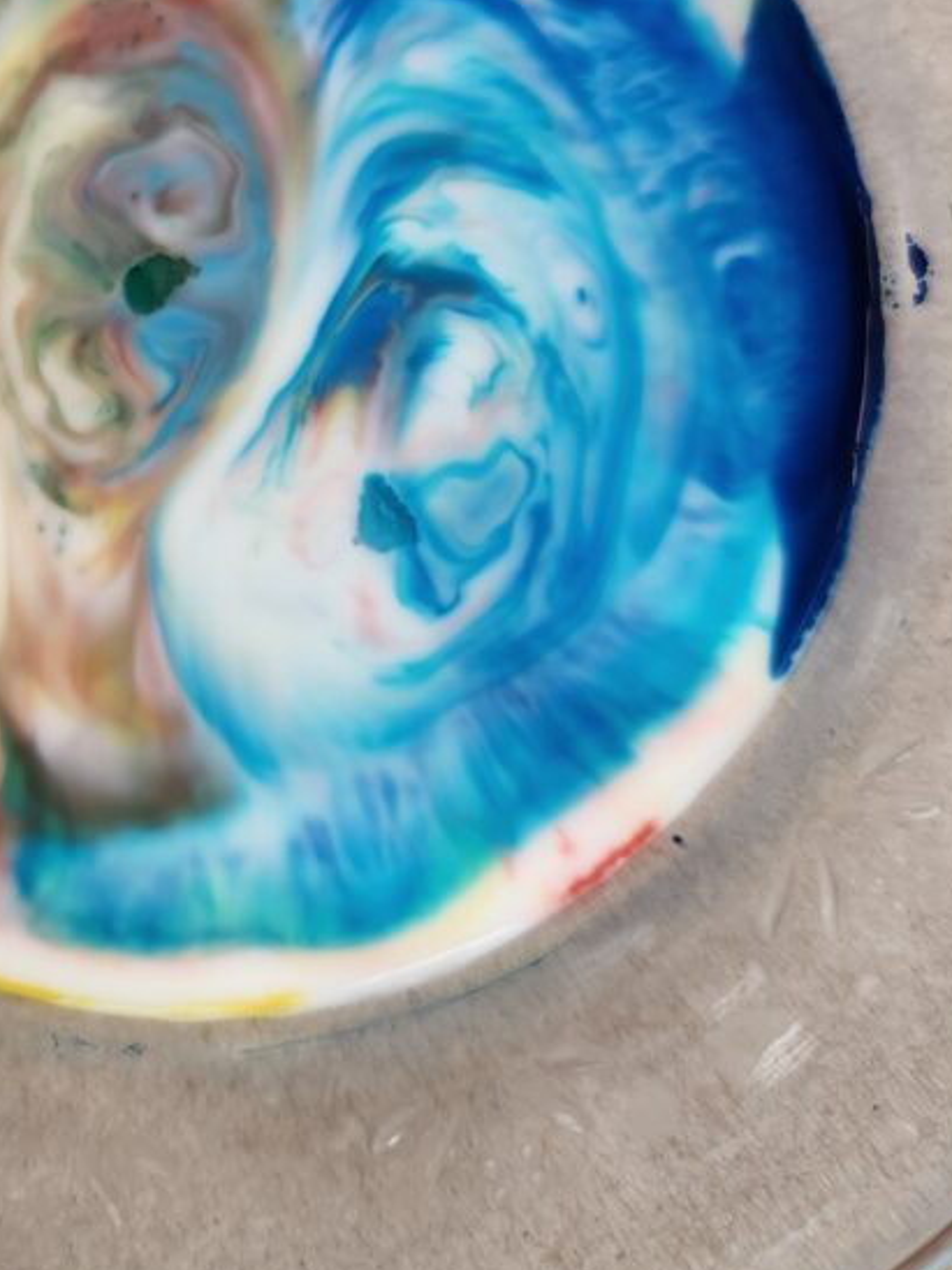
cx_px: 206
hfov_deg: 32.8
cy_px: 301
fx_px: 1577
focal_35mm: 43
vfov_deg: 42.4
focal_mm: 5.4
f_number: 1.8
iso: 160
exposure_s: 1/120
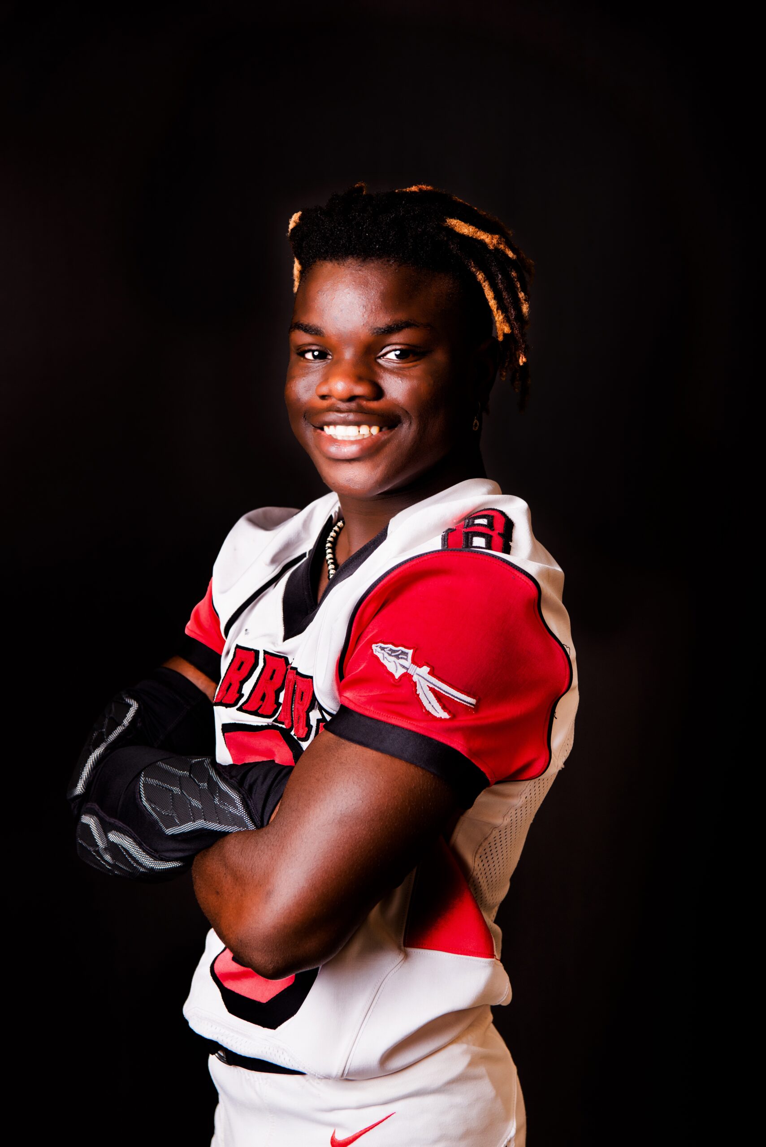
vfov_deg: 32.4
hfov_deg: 21.9
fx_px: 1977
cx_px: 383
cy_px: 574
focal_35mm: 62
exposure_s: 1/160
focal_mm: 62
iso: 200
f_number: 5
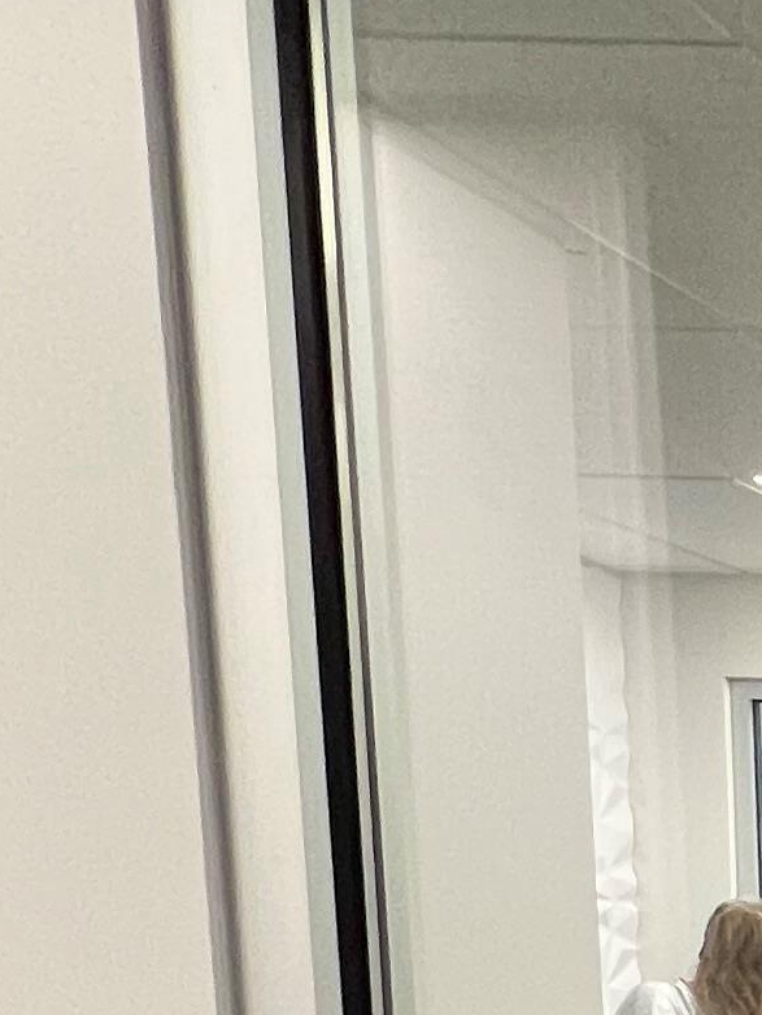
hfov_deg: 14.6
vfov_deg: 25.6
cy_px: 1254
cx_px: 1801
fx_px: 1965
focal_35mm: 67
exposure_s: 1/60
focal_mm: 1.57
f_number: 1.8
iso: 160
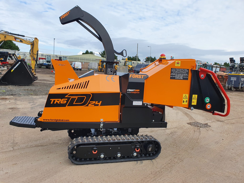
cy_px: 92
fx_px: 183
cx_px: 122
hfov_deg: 67.3
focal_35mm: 26
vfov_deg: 53.1
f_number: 2.4
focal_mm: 4.32
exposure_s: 1/826
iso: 50
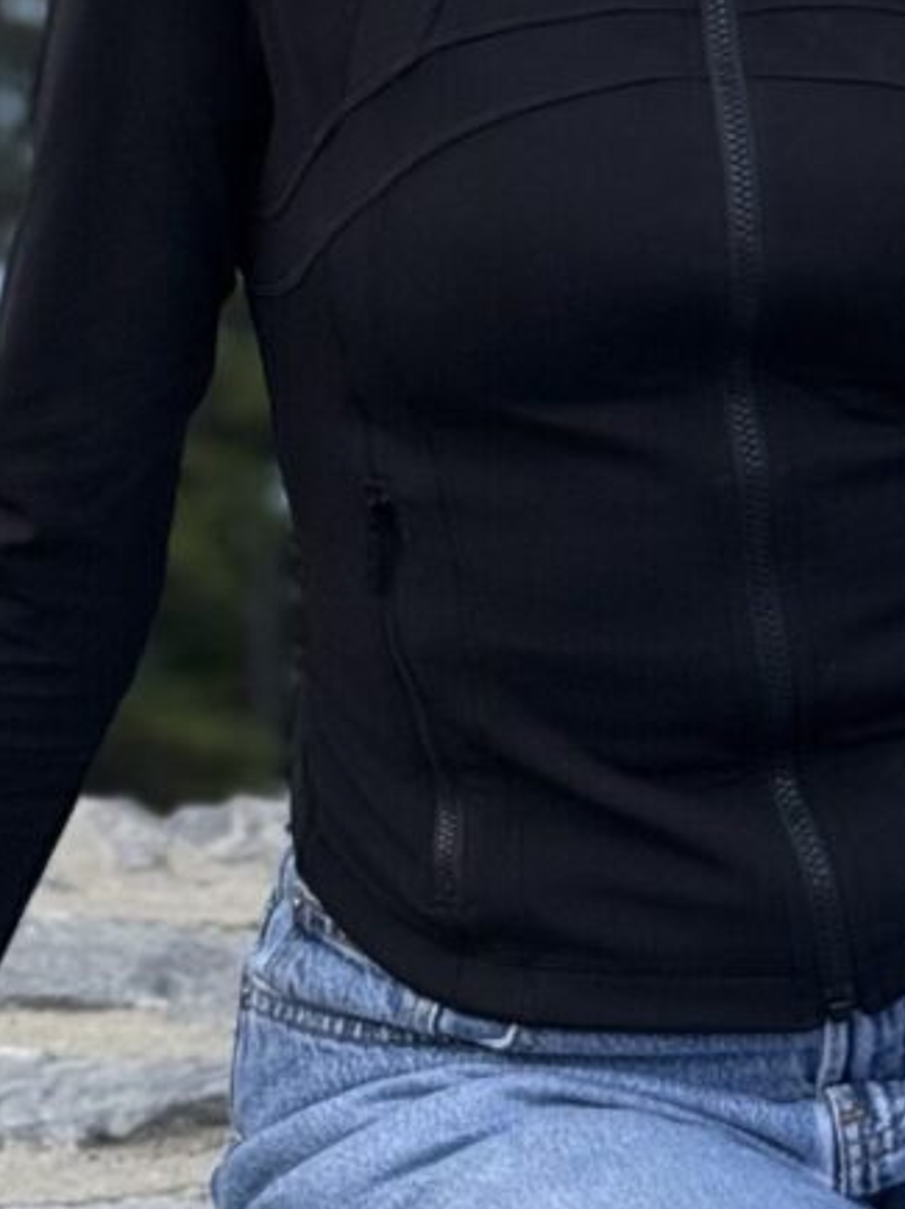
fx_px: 5932
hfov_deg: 8.7
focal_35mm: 170
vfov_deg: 10.9
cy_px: -905
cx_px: 746
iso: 100
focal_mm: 6.8
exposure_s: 1/2208
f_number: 1.8
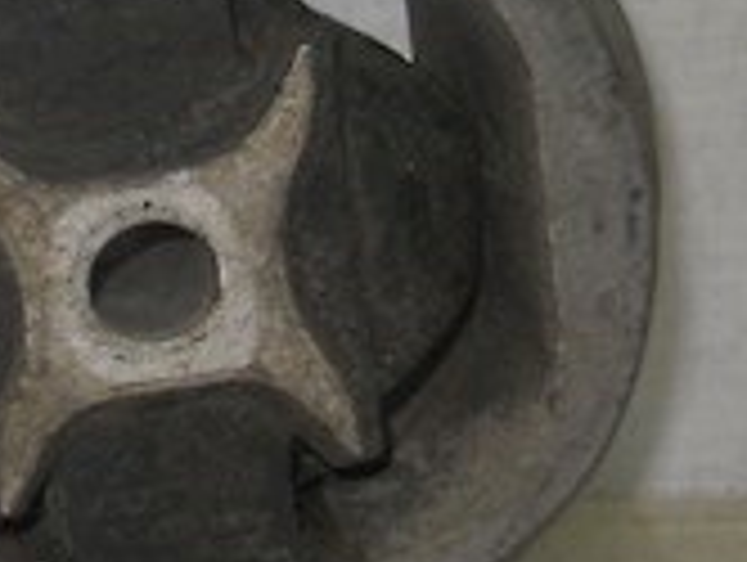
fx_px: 3415
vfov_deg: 9.4
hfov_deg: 11.4
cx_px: -684
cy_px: 256
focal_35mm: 158
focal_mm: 6.72
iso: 80
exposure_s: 1/30
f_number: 5.5
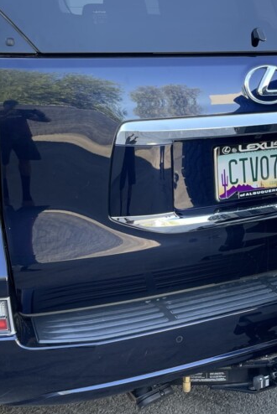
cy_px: 193
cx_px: 253
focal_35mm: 56
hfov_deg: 23.5
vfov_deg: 35.6
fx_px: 645
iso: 50
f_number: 1.6
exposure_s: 1/121
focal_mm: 5.1
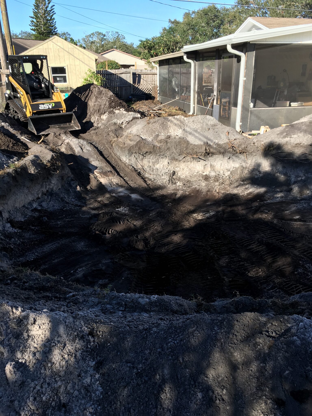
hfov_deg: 48.2
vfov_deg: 61.7
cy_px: 208
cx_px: 156
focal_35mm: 29
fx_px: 349
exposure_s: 1/668
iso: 25
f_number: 2.2
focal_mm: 4.15
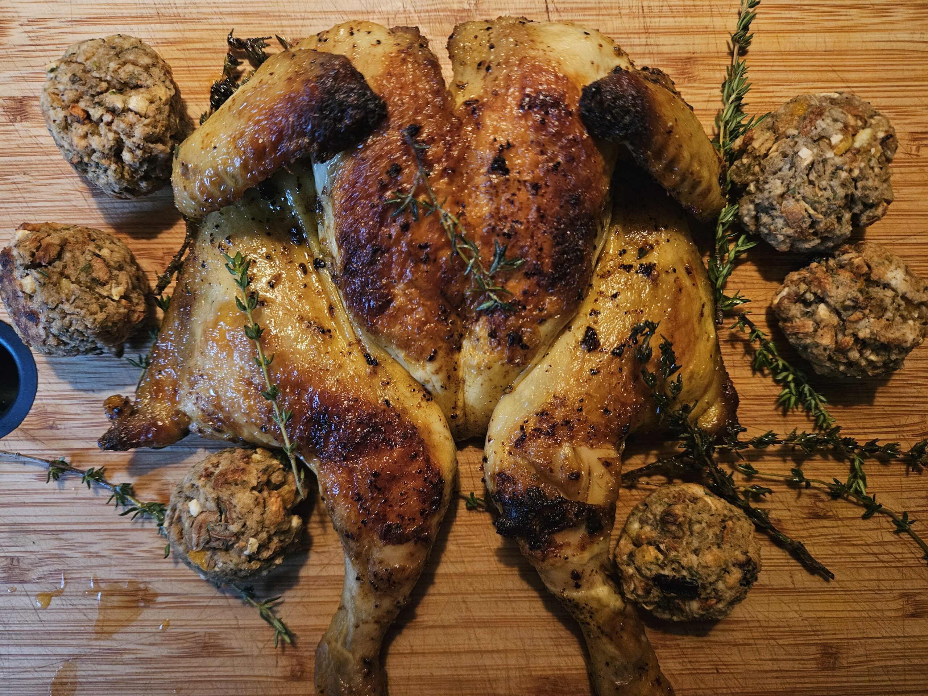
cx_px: 464
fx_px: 617
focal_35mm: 23
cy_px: 348
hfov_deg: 73.9
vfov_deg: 58.9
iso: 800
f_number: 1.8
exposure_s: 1/25
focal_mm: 5.4
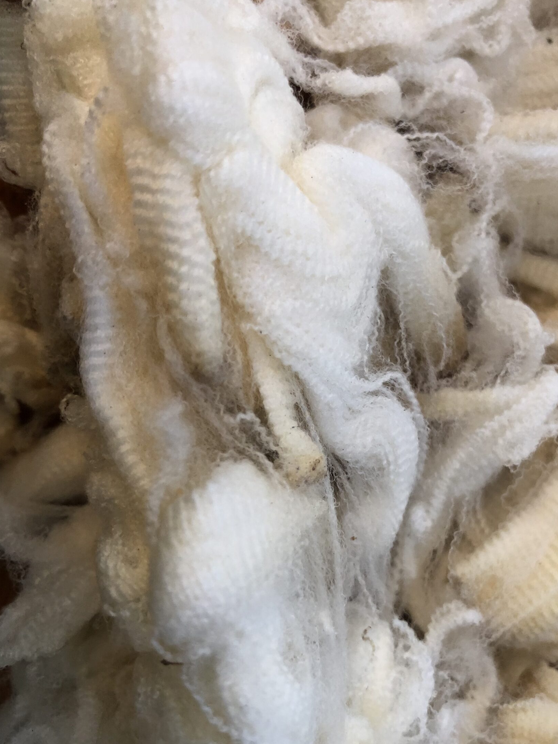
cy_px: 415
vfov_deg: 55.2
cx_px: 316
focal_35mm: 33
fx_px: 709
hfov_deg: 42.9
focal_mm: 4
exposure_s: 1/25
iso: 32
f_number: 1.8
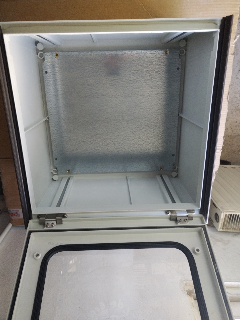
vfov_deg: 65.3
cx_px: 117
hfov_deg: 51.3
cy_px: 163
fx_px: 250
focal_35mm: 27
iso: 675
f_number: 1.8
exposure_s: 1/33
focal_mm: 4.75
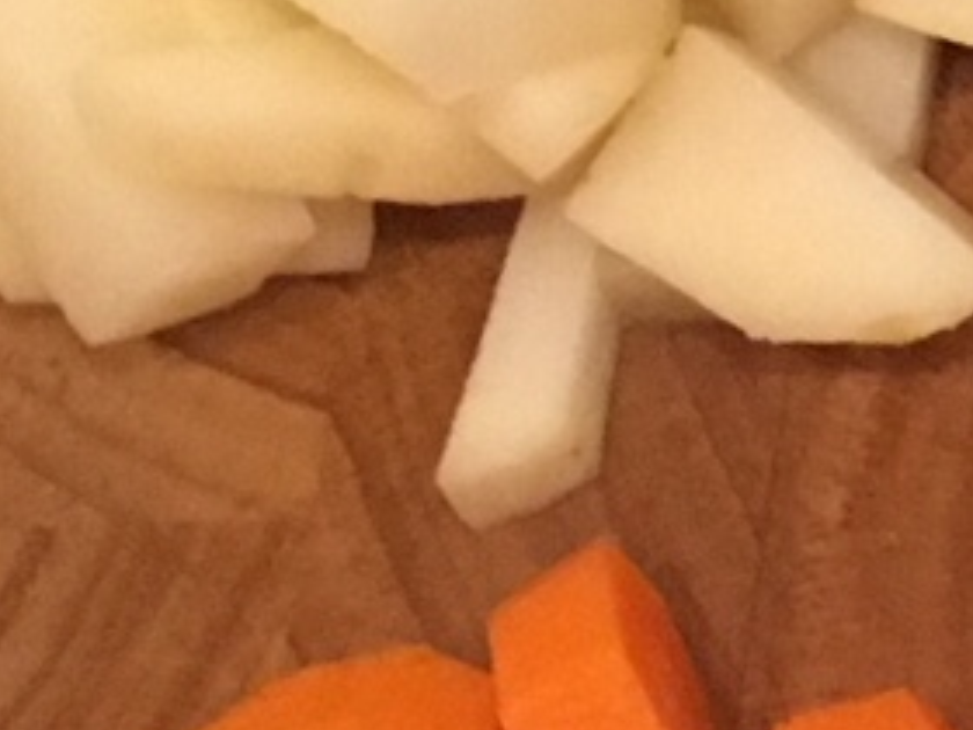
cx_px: 2961
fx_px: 5875
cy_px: -101
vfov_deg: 7.1
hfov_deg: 8.1
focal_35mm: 209
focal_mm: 4.15
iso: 200
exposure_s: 1/15
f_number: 2.2
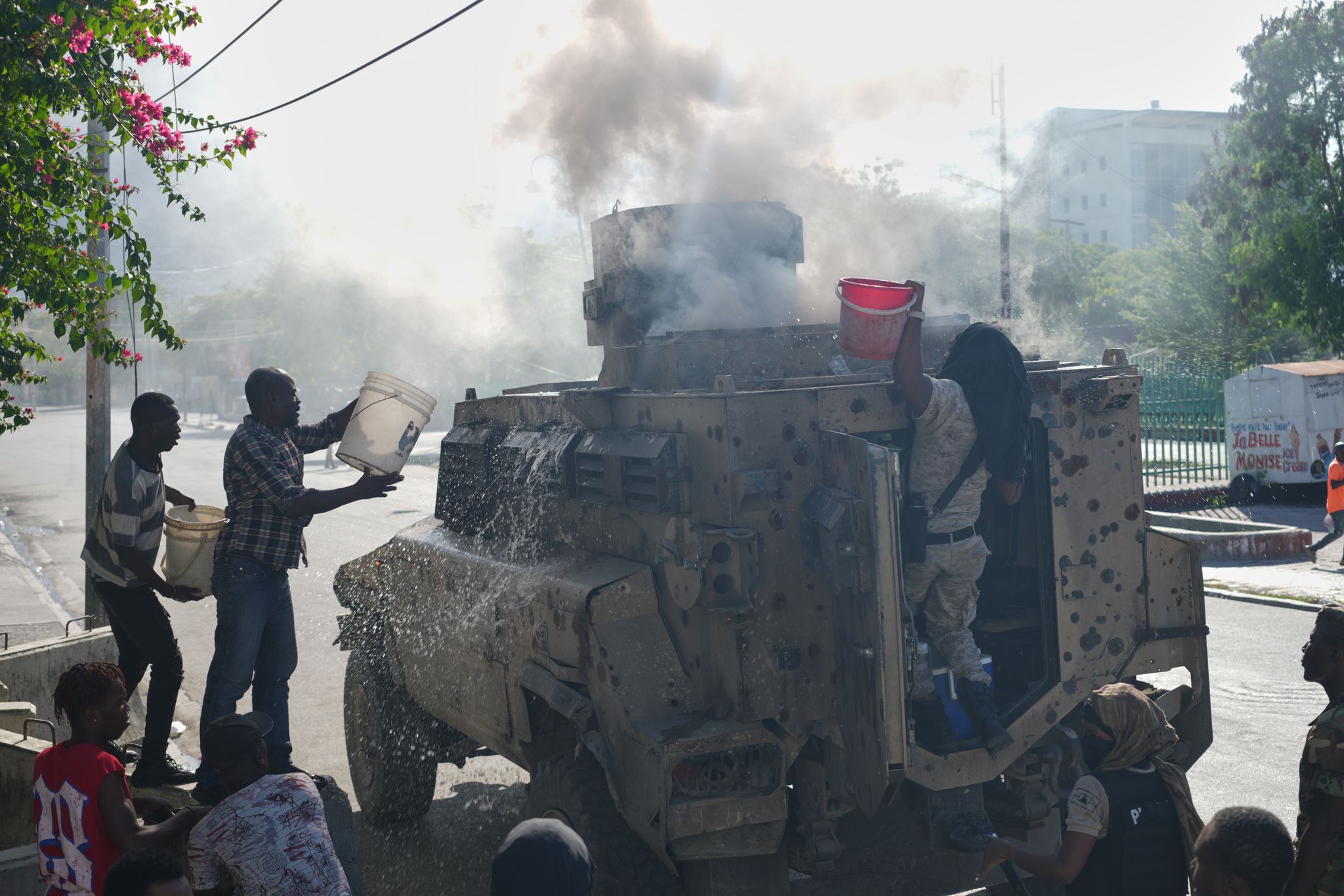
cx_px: 672
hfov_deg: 40.3
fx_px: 1829
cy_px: 448
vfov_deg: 27.5
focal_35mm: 49
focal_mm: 49
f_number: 4
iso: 50
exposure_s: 1/320
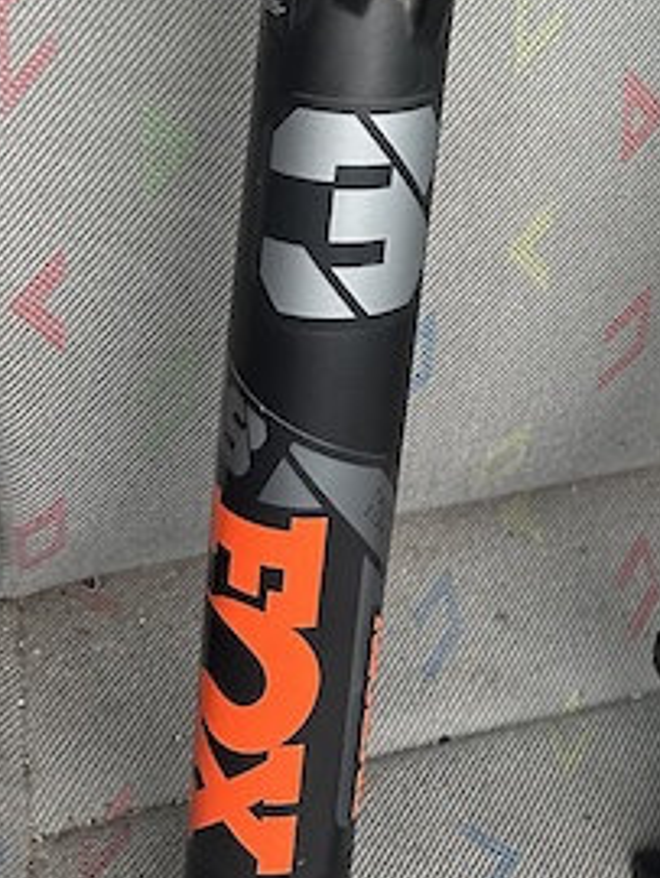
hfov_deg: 19.5
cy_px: -101
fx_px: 1802
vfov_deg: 25.3
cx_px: 793
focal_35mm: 71
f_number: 1.78
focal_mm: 6.86
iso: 250
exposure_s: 1/60
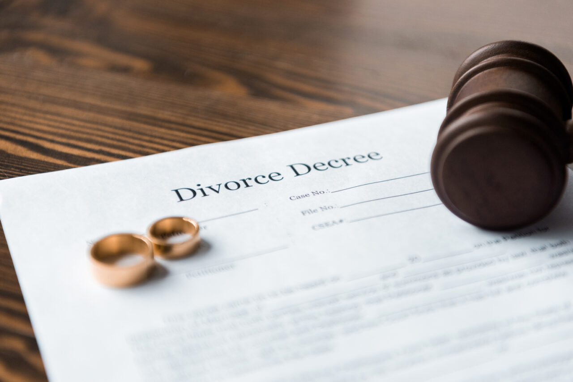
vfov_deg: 19.5
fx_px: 1114
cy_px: 191
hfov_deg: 28.8
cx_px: 286
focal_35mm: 70
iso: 400
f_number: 3.2
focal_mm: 70
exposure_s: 1/200
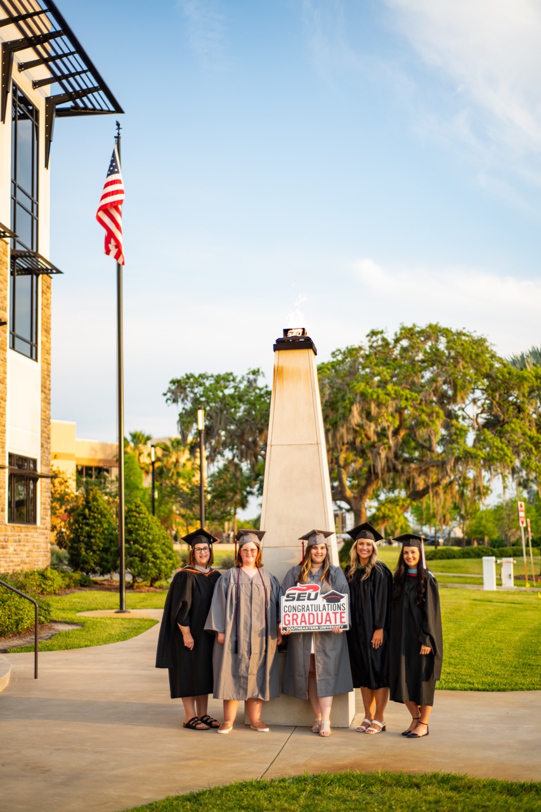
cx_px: 270
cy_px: 406
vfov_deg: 39.6
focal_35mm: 50
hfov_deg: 27.0
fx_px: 1127
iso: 100
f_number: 1.8
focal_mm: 50
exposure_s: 1/500
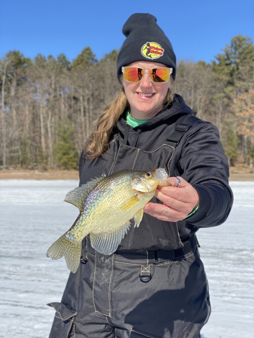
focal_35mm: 52
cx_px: 127
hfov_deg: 28.0
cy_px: 169
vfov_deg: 36.8
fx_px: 509
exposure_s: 1/1597
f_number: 2
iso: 20
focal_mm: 6
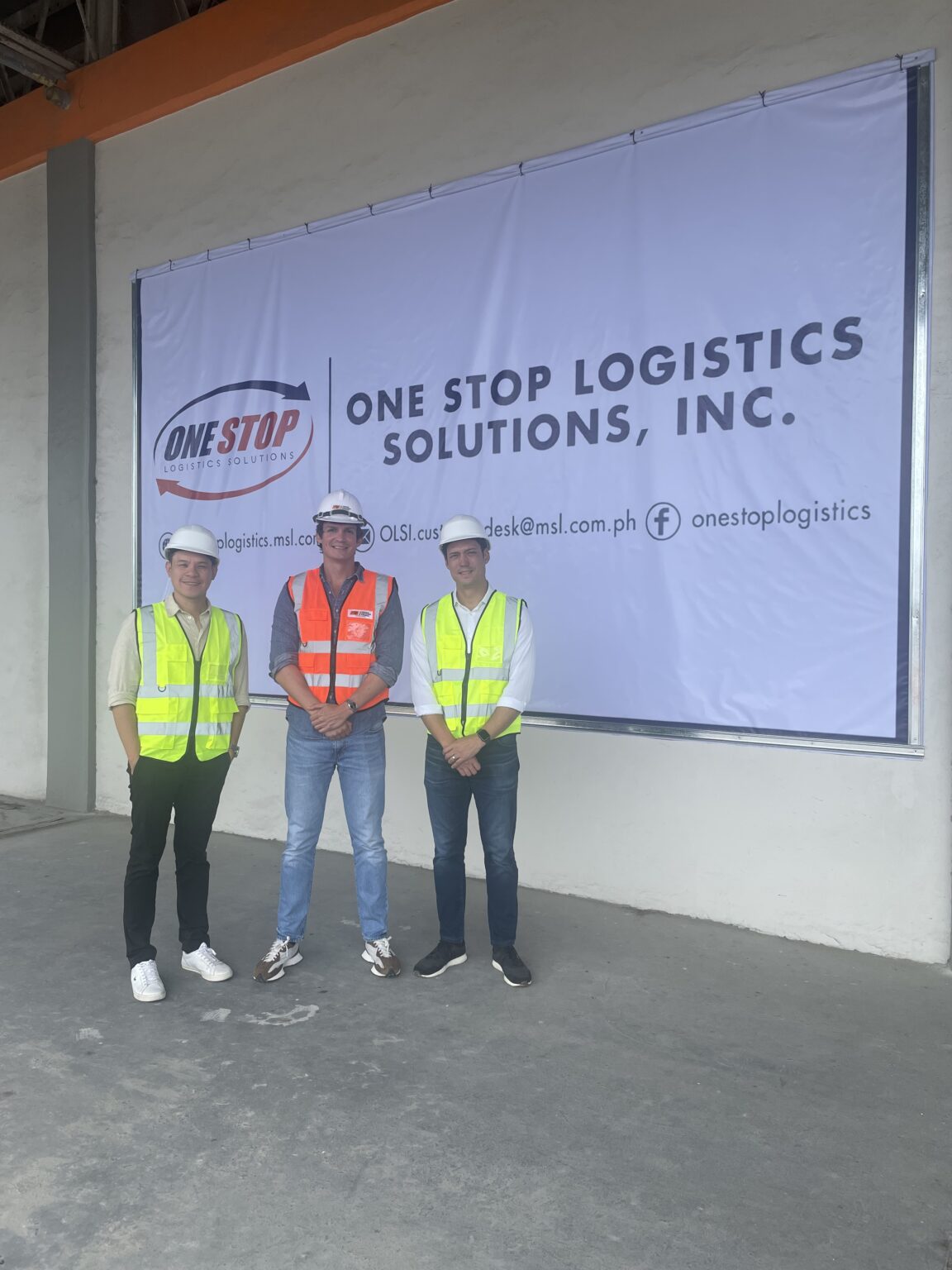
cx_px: 476
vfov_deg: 67.3
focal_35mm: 26
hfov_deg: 53.1
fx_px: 953
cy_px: 635
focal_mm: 4.2
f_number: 1.6
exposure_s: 1/861
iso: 32
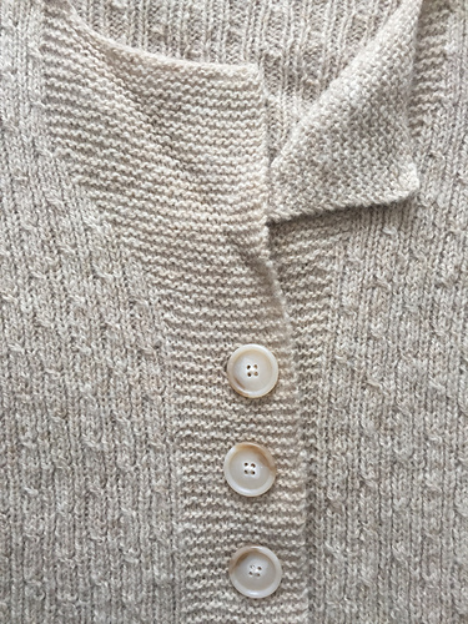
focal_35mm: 29
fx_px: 523
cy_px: 312
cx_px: 234
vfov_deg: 61.7
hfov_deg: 48.2
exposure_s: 1/30
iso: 64
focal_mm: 4.15
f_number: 2.2
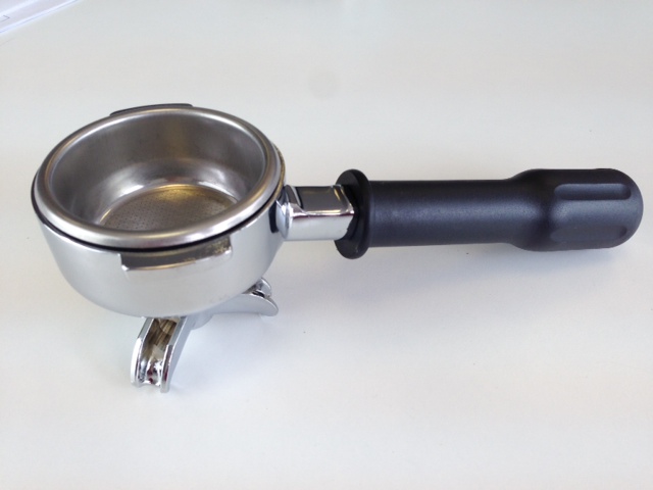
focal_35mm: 33
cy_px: 245
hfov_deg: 55.4
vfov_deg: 42.9
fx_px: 623
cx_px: 326
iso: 50
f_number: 2.4
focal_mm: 4.13
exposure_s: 1/178
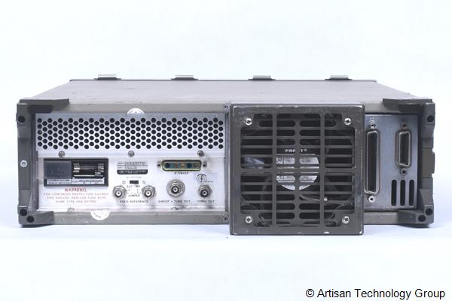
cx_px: 226
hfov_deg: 35.1
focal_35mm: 57
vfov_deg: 23.8
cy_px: 150
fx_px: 716
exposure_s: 1/320
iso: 200
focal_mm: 38
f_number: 14
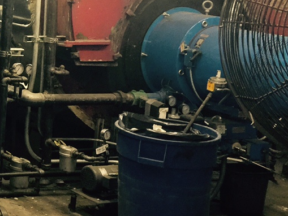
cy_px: -29
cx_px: -166
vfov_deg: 15.4
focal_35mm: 93
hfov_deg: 18.3
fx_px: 774
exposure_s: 1/15
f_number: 2.2
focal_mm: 4.15
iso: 80
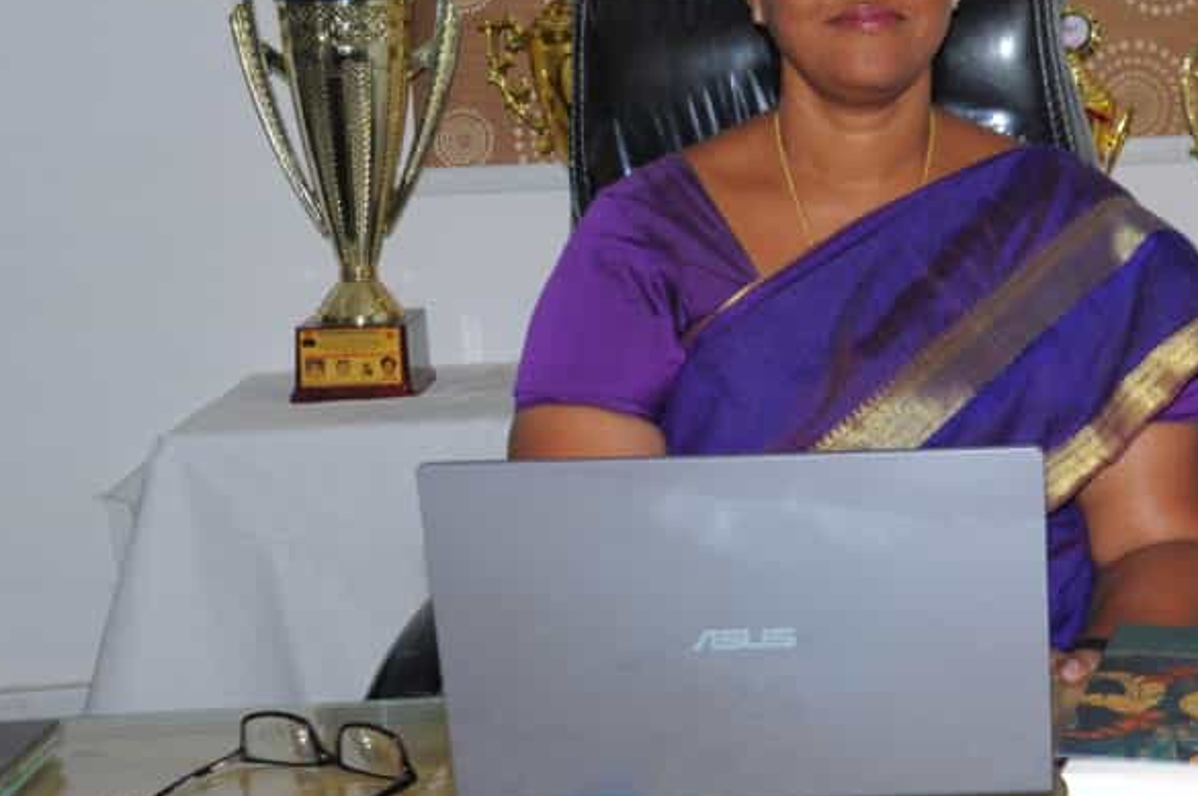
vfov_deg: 16.1
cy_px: 176
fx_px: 2793
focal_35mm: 84
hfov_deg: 23.8
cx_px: 993
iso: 200
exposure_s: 1/60
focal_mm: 32
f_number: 9
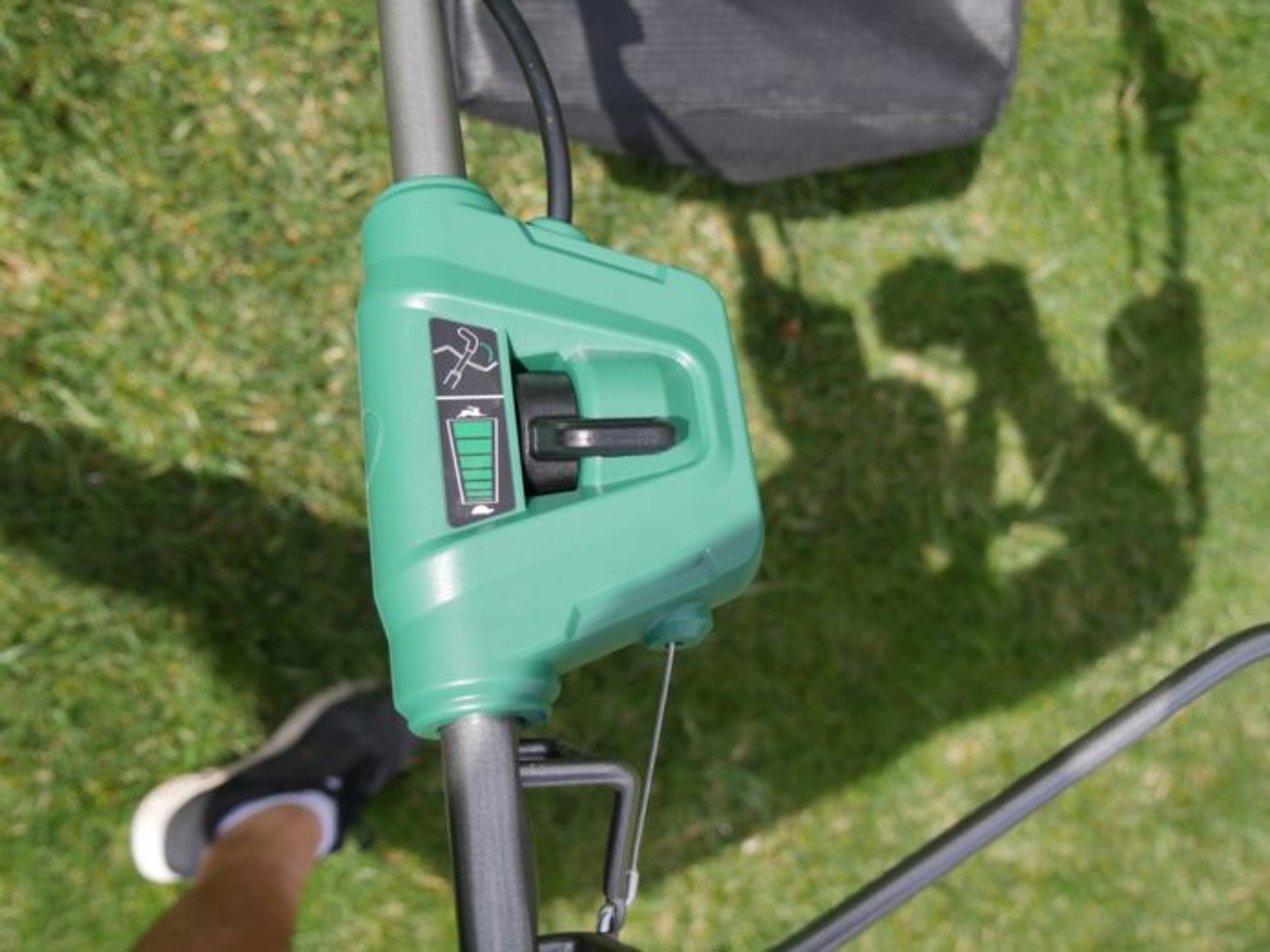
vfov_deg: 37.7
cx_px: 635
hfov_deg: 49.0
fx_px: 1394
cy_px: 476
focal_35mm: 38
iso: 200
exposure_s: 1/1000
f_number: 3.8
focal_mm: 19
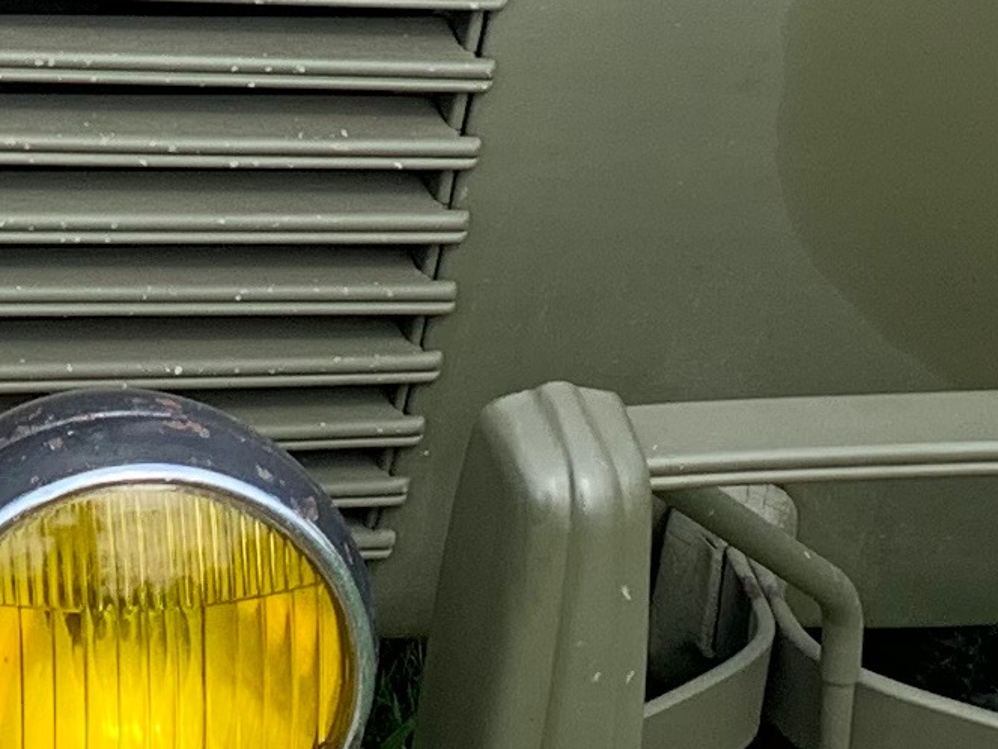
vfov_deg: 8.7
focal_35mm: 158
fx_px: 4558
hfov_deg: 11.7
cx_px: -732
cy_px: -899
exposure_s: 1/864
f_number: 1.8
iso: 25
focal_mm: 4.25
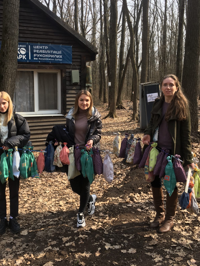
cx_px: 80
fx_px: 285
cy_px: 121
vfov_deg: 50.1
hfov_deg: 38.5
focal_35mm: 37
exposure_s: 1/411
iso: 25
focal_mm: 4.15
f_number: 2.2
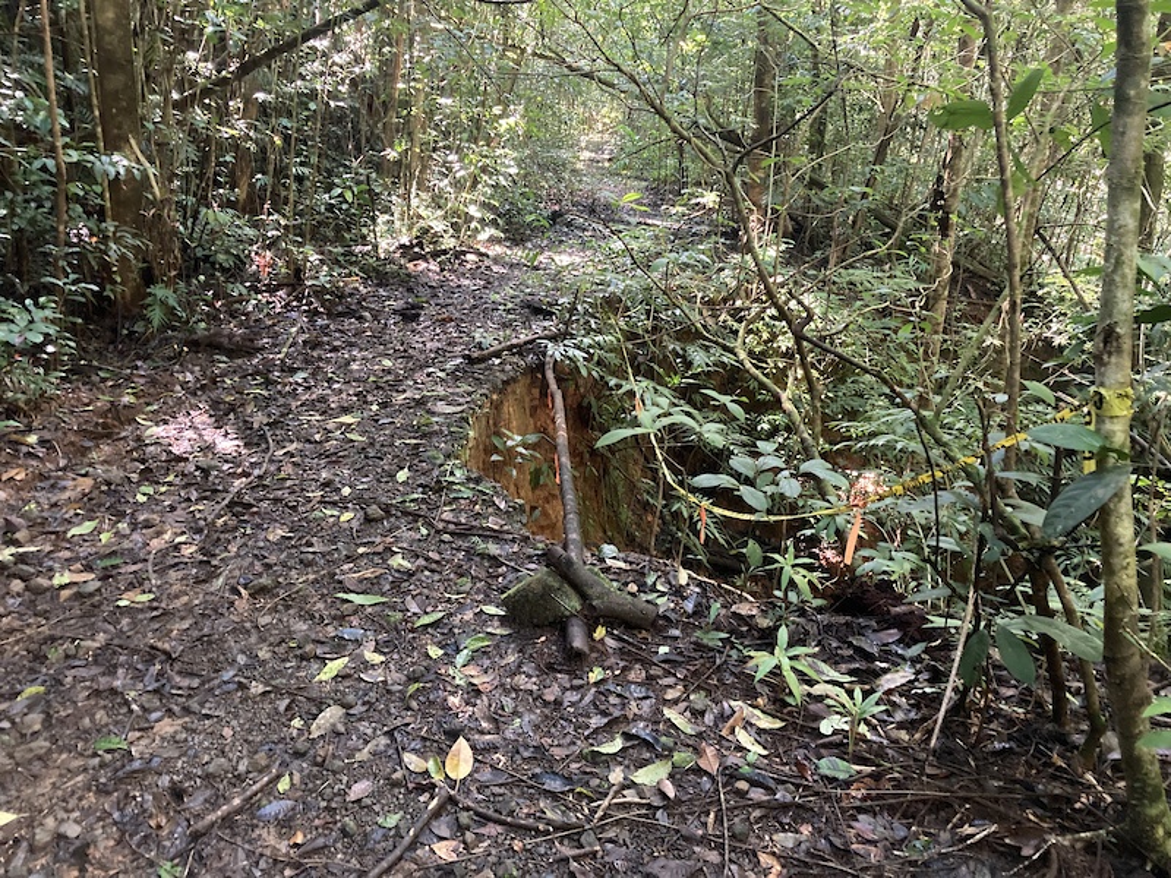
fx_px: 947
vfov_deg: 49.7
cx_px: 586
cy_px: 439
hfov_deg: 63.4
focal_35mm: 28
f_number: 1.8
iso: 500
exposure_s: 1/30
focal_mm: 3.99
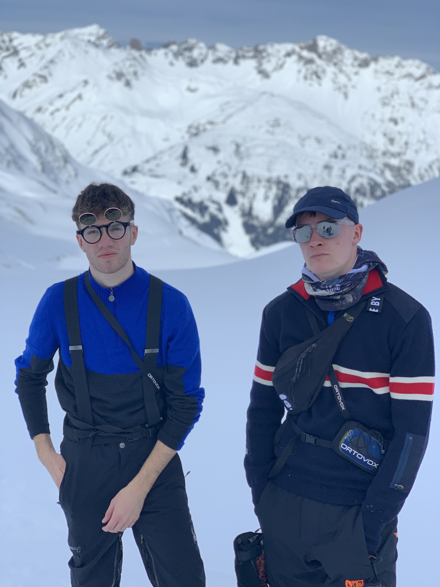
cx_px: 220
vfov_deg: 36.8
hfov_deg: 28.0
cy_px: 294
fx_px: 881
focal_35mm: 52
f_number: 2.4
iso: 16
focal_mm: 6
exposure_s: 1/1916
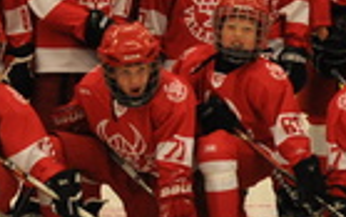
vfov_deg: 6.6
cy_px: 142
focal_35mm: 198
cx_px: 14
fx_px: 1868
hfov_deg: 10.5
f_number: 4
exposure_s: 1/60
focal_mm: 20
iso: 450
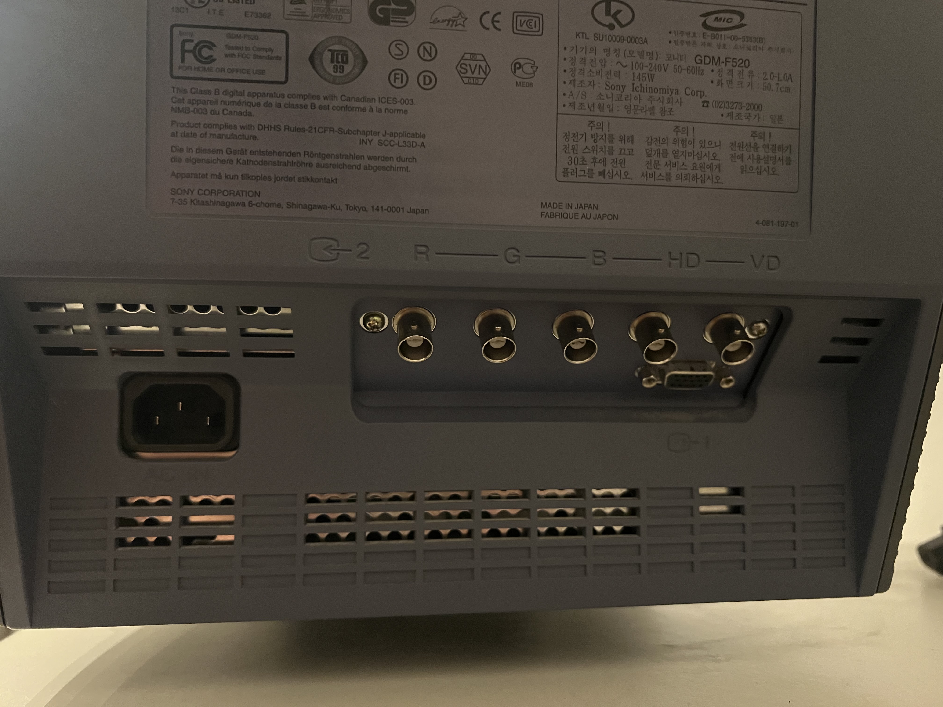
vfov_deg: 53.1
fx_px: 708
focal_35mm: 26
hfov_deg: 67.3
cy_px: 354
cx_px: 472
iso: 800
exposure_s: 1/25
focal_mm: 5.7
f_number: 1.5
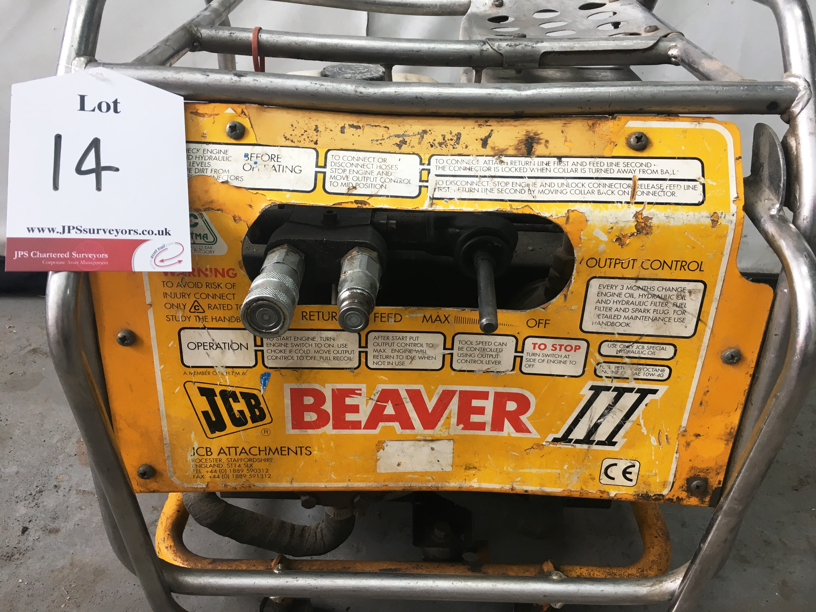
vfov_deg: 48.2
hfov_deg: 61.7
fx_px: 684
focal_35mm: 29
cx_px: 408
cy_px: 306
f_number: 2.2
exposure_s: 1/33
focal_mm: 4.15
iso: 25
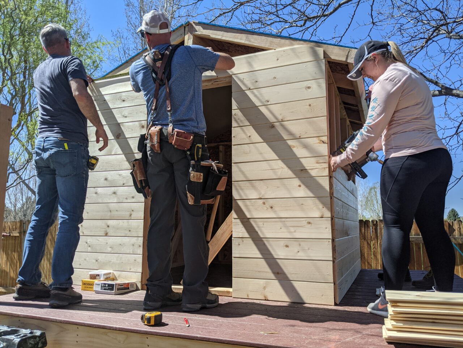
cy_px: 174
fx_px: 361
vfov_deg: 51.4
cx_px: 232
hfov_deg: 65.3
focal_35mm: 27
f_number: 1.8
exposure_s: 1/2933
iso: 50
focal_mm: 4.44
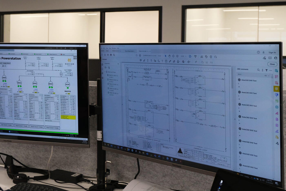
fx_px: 429
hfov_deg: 36.4
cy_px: 61
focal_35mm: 54
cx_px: 88
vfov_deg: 24.9
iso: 1250
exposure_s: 1/100
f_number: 4.4
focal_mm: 24.9
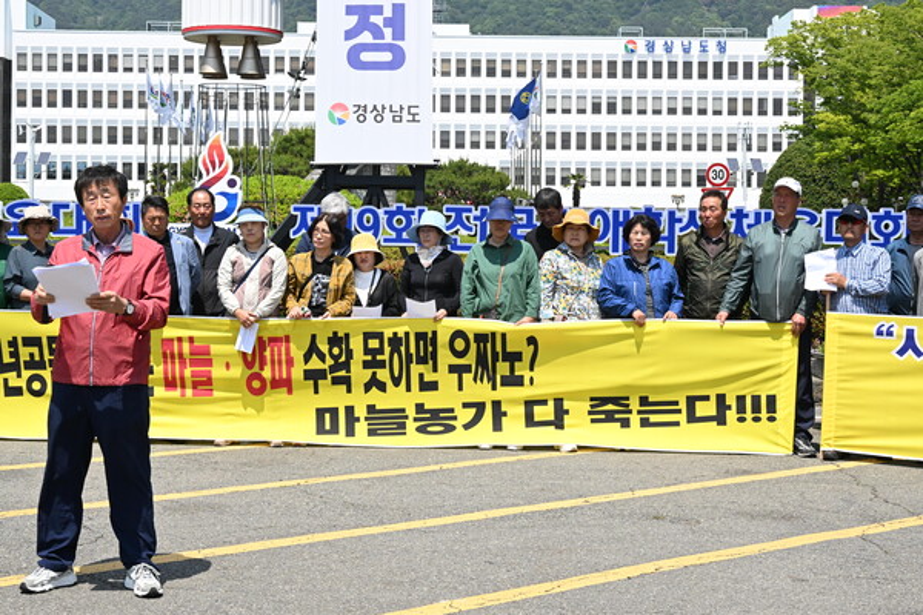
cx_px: 462
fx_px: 1666
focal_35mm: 65
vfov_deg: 20.9
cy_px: 308
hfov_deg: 31.0
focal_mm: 65
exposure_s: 1/1000
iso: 1600
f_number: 16
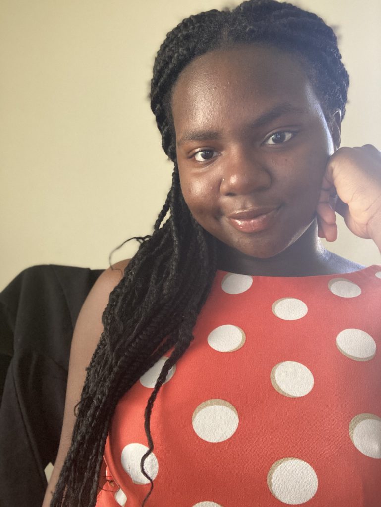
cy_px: 254
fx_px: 469
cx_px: 190
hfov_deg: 44.2
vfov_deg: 56.8
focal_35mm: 32
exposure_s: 1/47
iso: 320
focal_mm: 2.87
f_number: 2.2
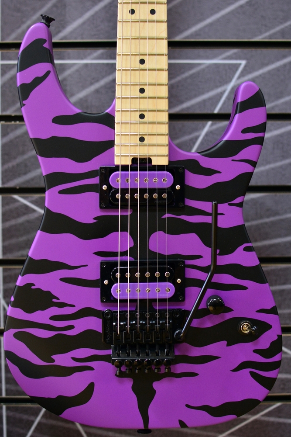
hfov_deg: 25.8
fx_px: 636
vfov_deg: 37.8
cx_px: 146
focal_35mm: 52
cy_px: 218
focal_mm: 35
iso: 1000
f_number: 2.8
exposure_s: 1/100
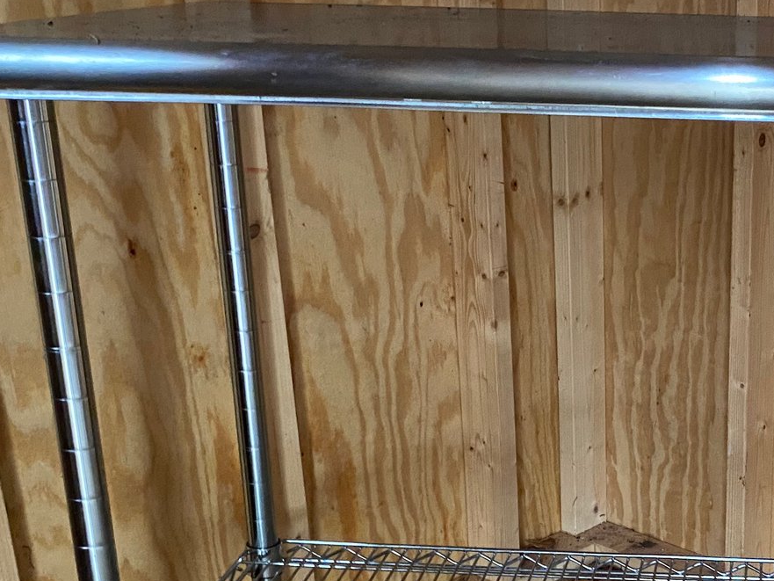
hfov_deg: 31.1
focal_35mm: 59
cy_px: 465
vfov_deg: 24.4
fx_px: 1319
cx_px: 710
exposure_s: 1/32
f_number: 1.8
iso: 640
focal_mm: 4.25
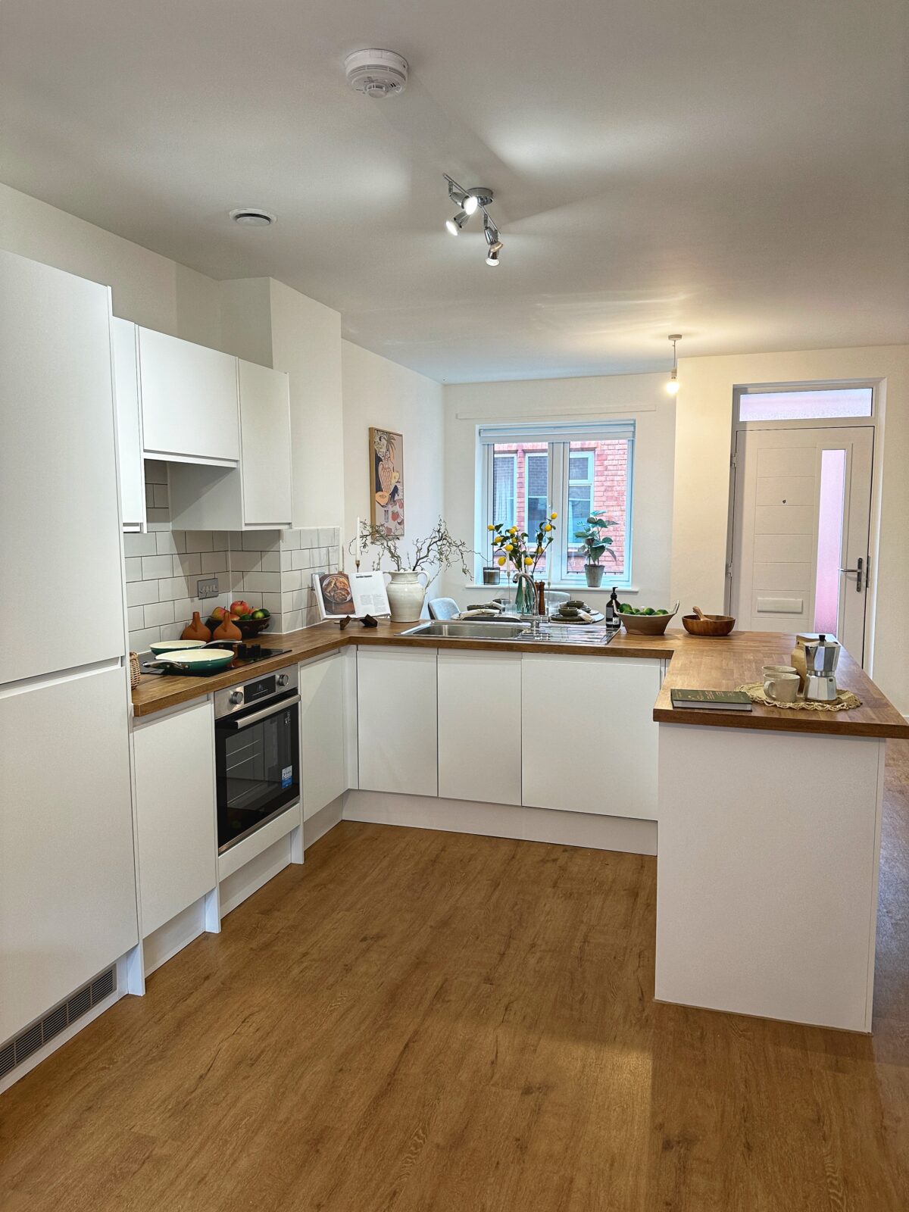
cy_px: 606
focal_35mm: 24
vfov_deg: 71.6
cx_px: 454
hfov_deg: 56.8
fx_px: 840
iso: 125
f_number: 1.78
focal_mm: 6.86
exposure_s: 1/50
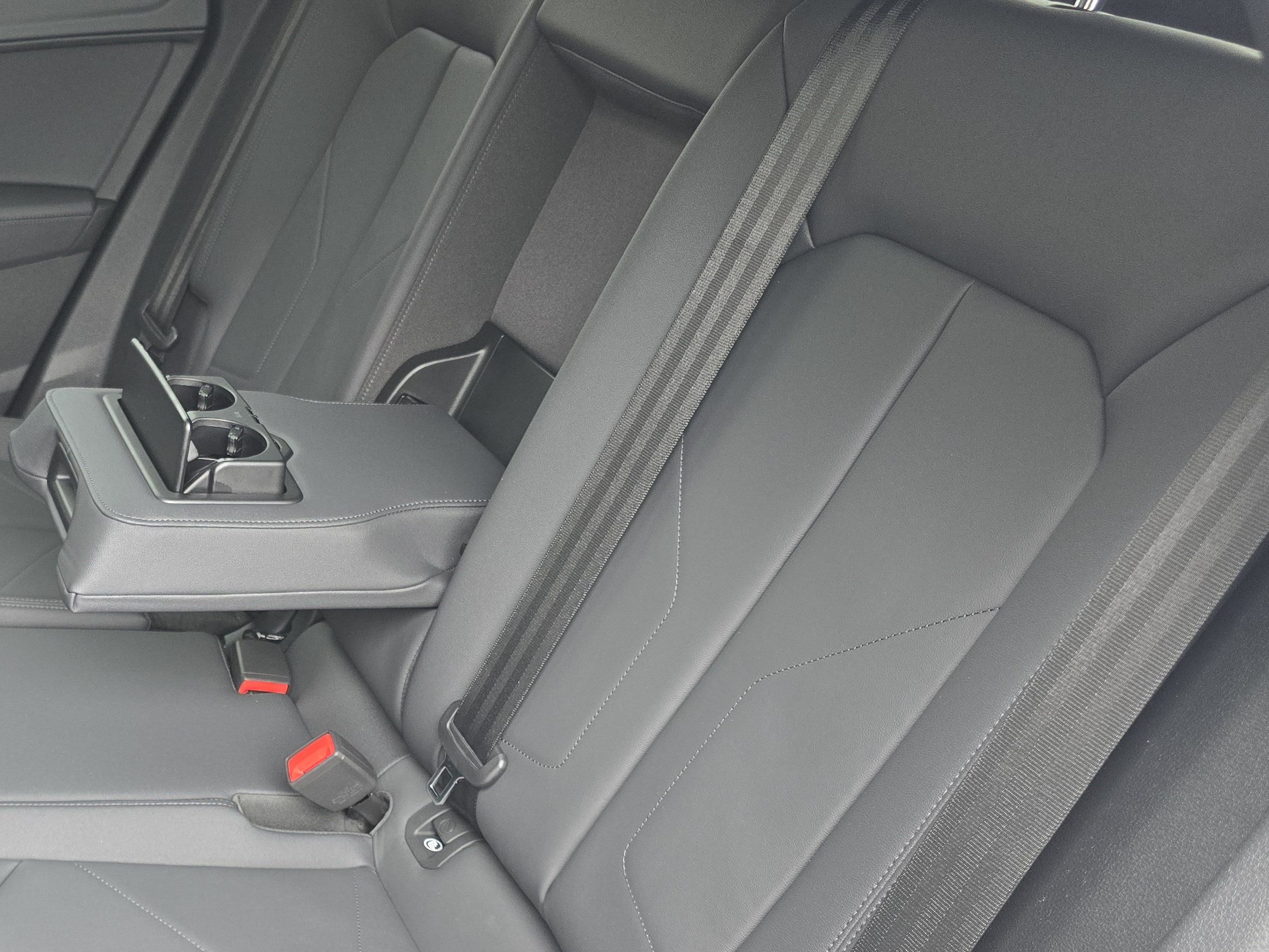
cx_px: 294
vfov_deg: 36.3
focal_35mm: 39
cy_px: 669
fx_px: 1430
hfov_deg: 45.9
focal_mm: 6.3
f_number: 1.7
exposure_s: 1/180
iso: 200
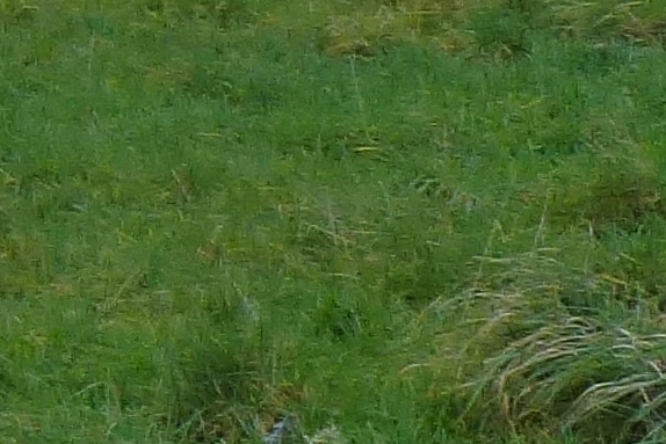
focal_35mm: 352
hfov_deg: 5.5
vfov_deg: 3.9
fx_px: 6513
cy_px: -7
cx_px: -1388
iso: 160
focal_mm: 8
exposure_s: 1/160
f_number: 4
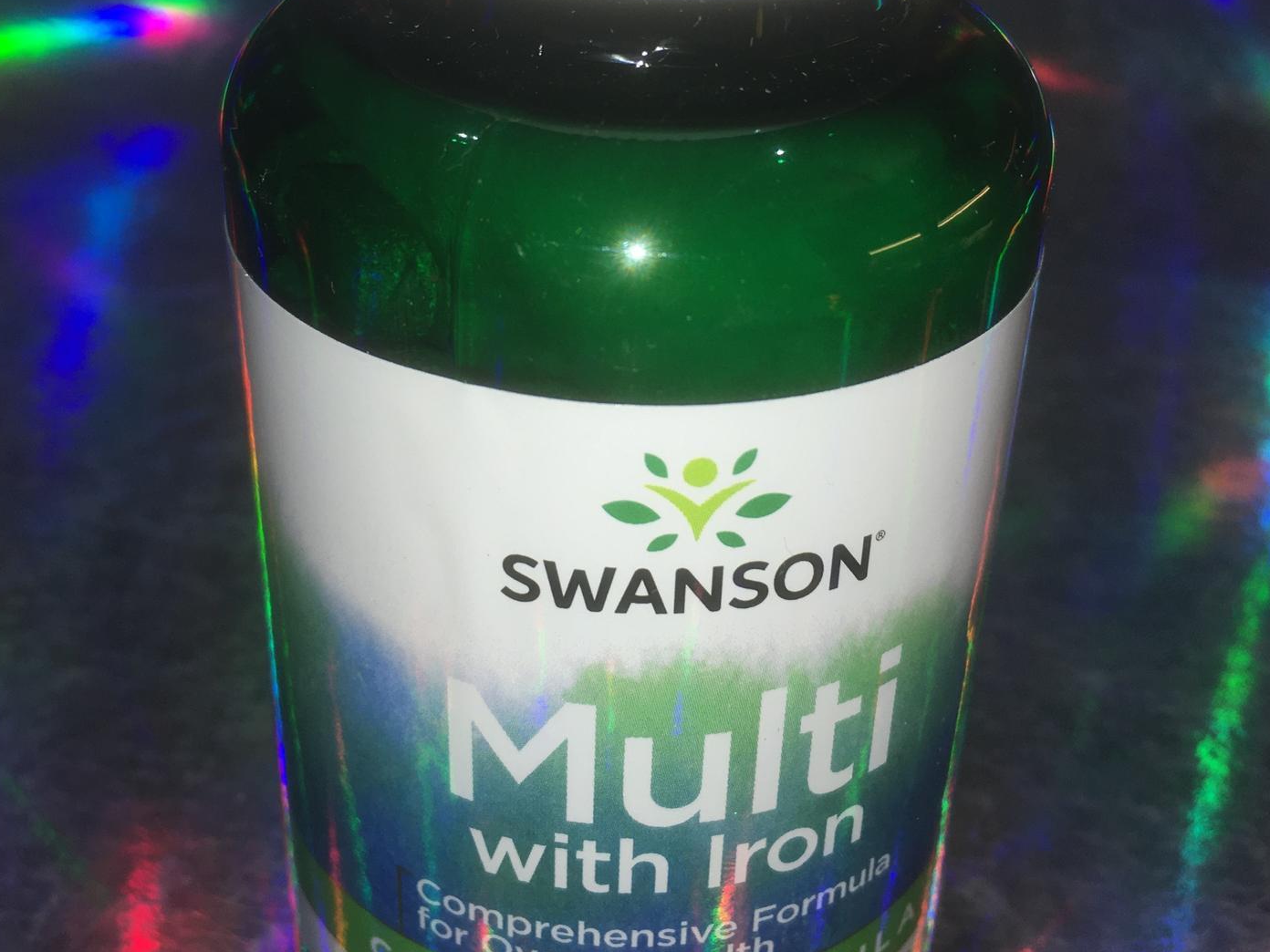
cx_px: 650
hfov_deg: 44.8
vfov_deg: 33.8
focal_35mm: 42
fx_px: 1541
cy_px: 271
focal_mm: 4.15
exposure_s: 1/267
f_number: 2.2
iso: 25
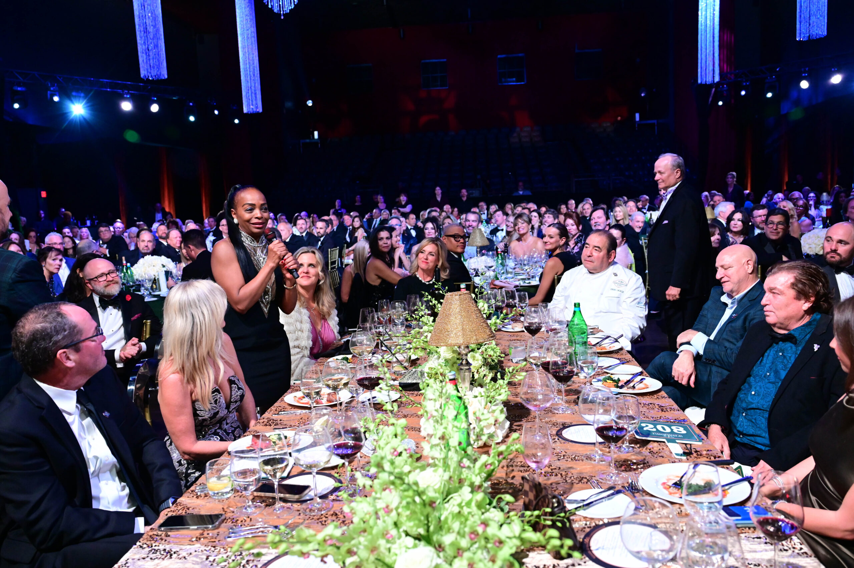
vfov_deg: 43.5
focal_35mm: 30
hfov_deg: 62.0
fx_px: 711
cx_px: 427
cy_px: 284
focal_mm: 30
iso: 6400
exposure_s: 1/200
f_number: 4.5
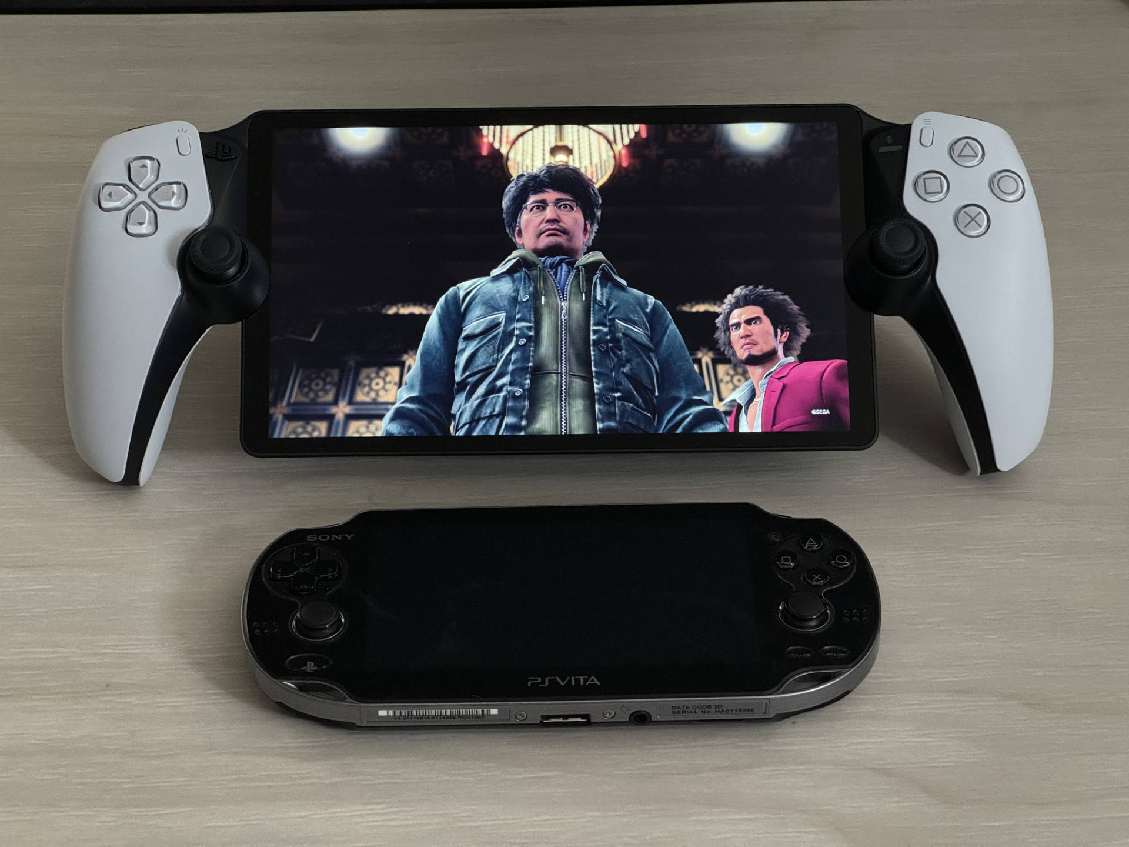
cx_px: 564
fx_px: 2511
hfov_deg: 25.3
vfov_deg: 19.1
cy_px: 424
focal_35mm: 77
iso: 400
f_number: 2.8
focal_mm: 9
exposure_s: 1/60
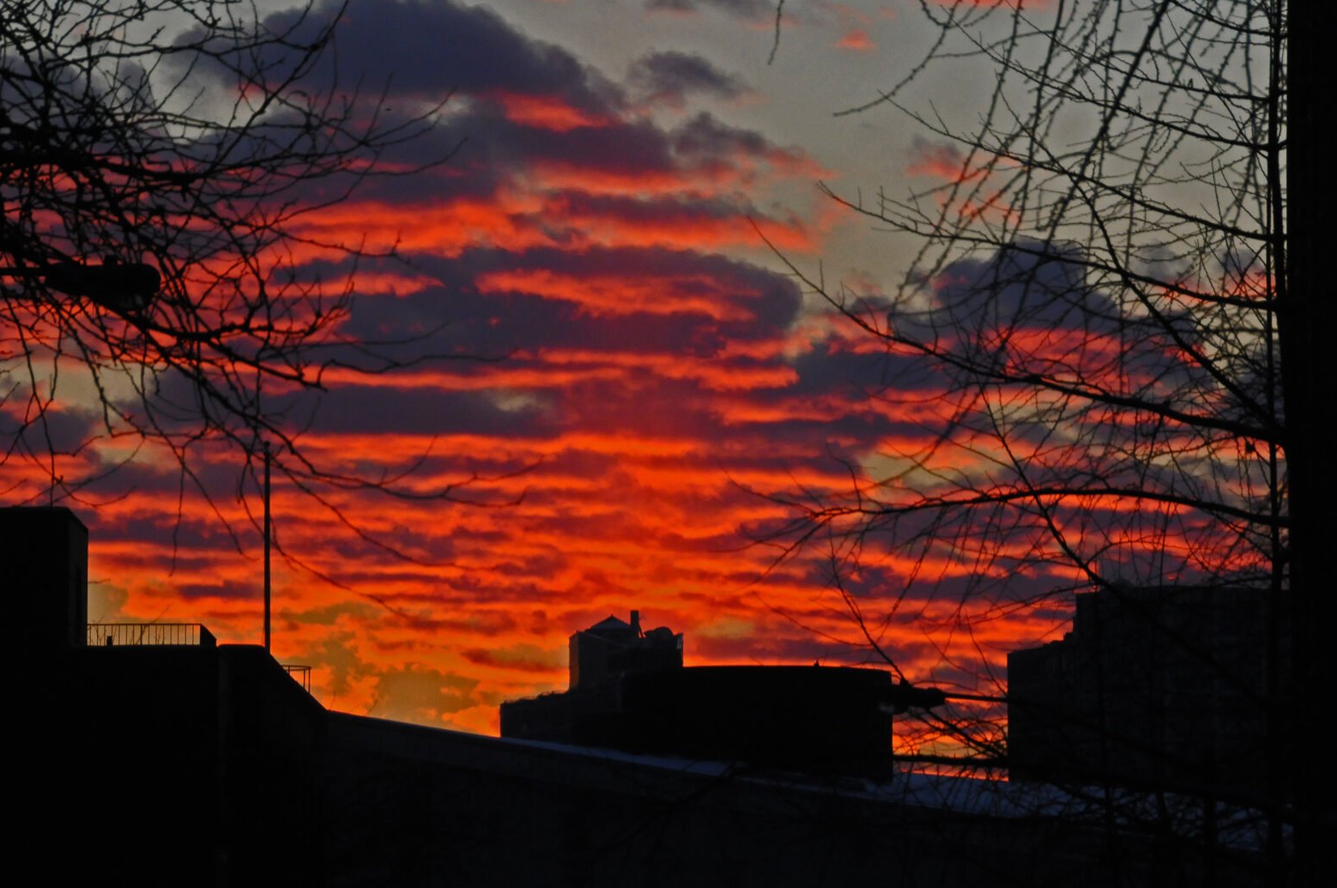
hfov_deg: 6.6
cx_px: 618
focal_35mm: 311
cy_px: 398
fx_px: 11537
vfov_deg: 4.4
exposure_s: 1/320
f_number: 11
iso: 1250
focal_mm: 170
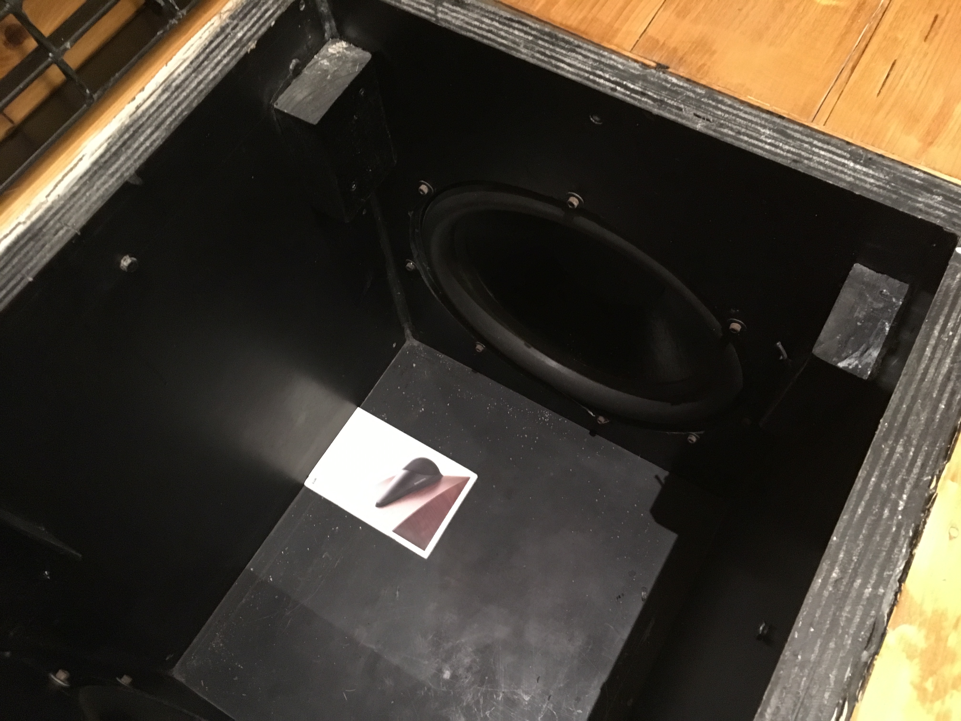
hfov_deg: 61.7
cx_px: 480
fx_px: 805
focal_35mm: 29
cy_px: 360
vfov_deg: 48.2
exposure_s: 1/17
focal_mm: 4.15
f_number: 2.2
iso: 640
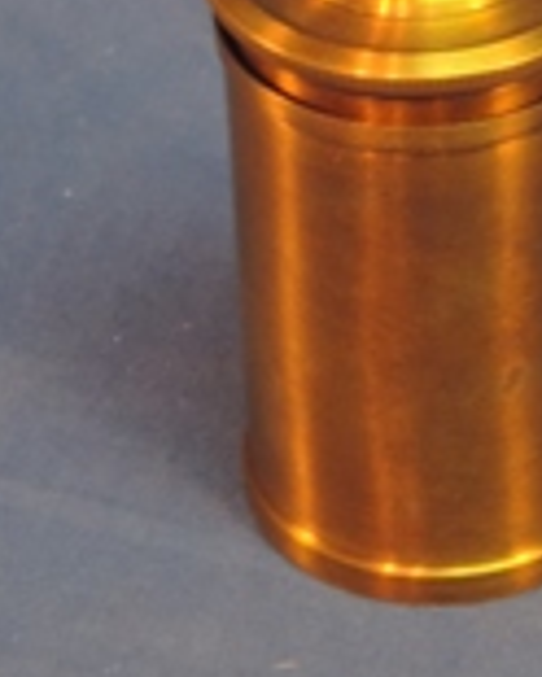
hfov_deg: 5.4
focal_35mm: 286
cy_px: -124
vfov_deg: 6.7
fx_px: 5735
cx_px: 756
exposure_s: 1/30
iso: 400
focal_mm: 15.1
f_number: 4
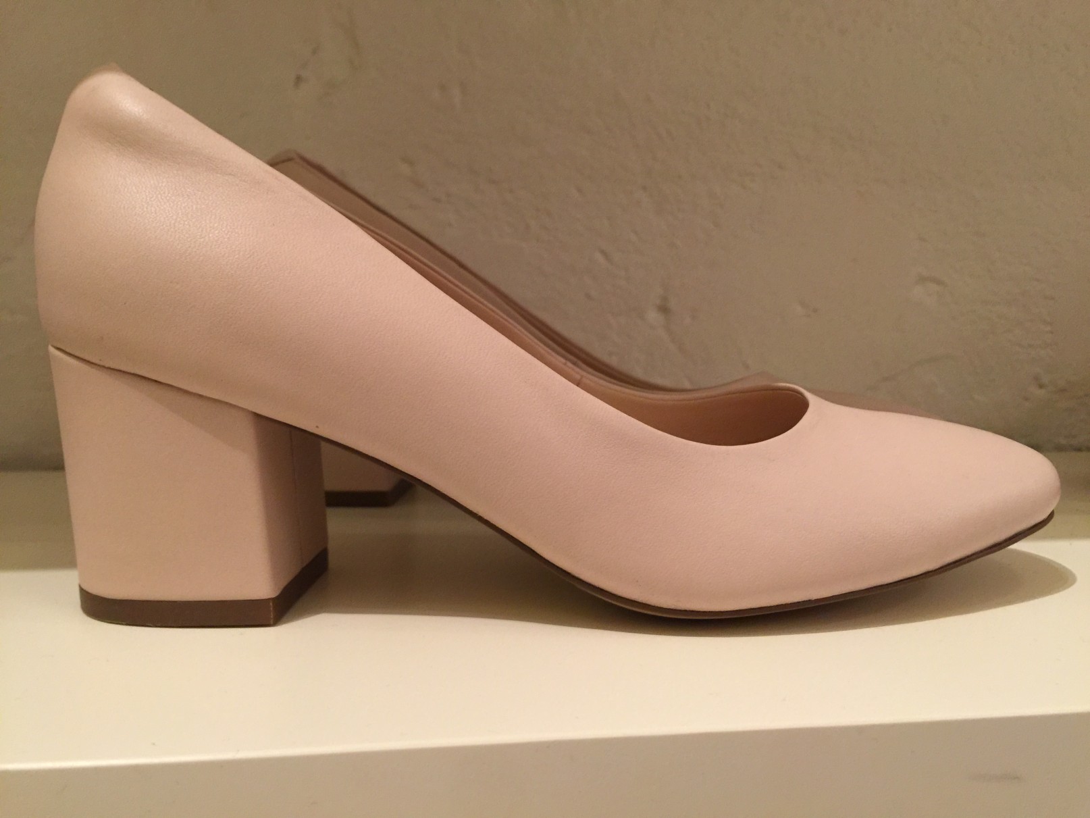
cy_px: 409
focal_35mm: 29
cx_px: 545
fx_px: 913
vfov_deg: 48.2
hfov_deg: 61.7
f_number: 2.2
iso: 100
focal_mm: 4.15
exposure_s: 1/17
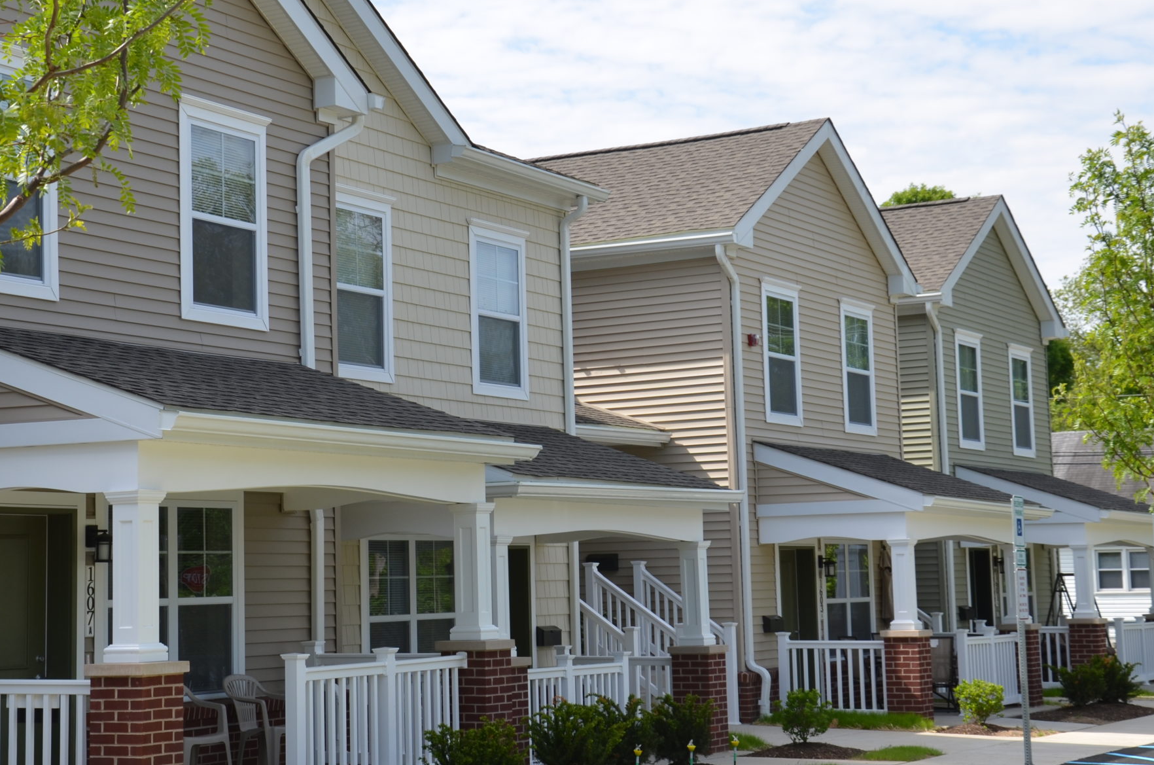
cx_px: 508
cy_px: 310
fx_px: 2368
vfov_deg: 18.3
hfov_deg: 27.4
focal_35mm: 74
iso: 140
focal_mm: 34
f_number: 8
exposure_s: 1/250
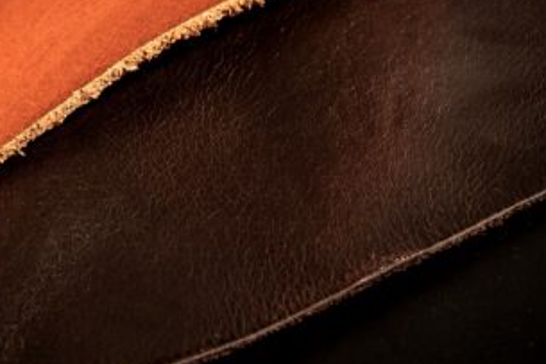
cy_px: 175
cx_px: 127
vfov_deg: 9.2
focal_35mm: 149
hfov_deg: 13.7
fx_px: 2257
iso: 100
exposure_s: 1/200
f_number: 5.6
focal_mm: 55
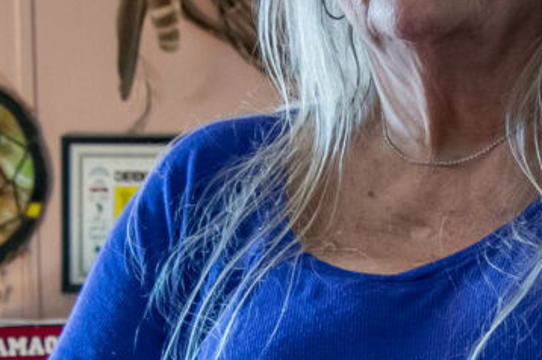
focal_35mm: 146
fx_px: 2196
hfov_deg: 14.1
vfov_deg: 9.4
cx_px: 344
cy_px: 293
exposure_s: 1/40
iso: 1600
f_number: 4.5
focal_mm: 23
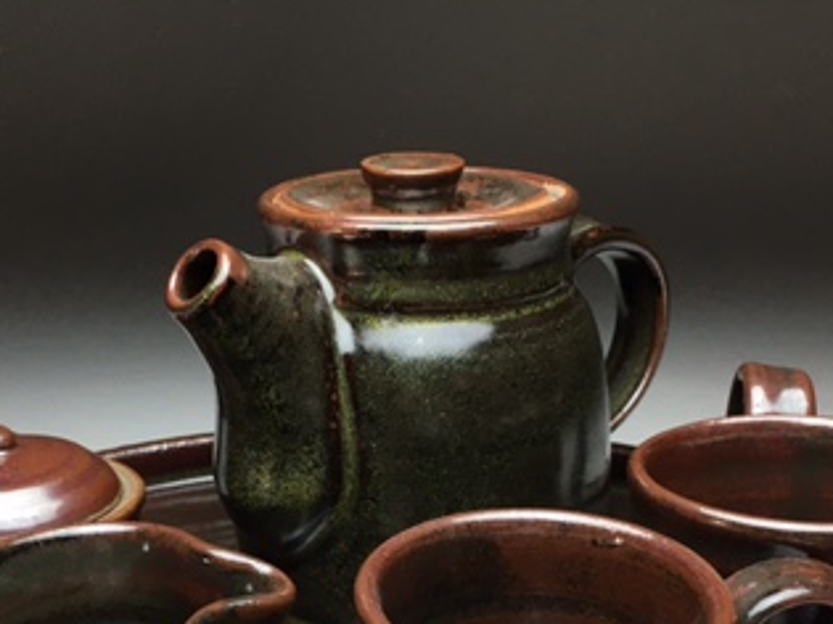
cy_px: 619
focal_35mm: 59
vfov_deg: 23.8
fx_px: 1419
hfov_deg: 32.7
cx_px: 368
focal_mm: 4.15
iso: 25
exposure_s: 1/30
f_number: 2.2
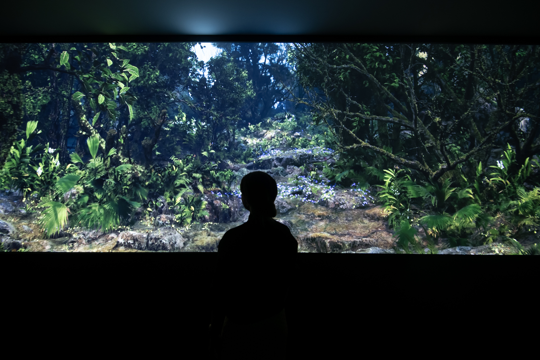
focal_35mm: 17
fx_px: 255
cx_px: 270
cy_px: 180
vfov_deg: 70.4
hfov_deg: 93.3
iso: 1600
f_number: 4
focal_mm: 17
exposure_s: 1/60
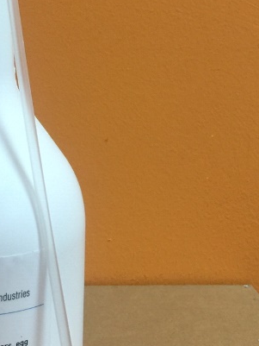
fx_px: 738
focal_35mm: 74
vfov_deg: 26.0
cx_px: 5
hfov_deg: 19.4
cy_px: 85
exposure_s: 1/17
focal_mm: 4.15
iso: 64
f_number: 2.2
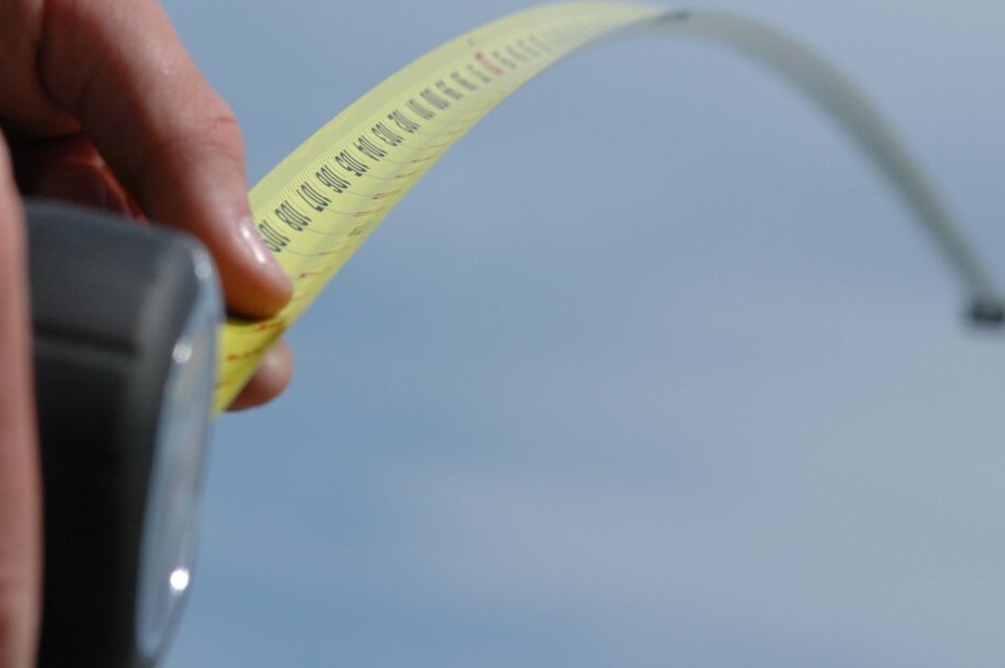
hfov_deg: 8.5
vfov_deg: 5.6
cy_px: 202
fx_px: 6771
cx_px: 357
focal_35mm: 243
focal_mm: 105
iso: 200
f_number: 10
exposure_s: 1/640
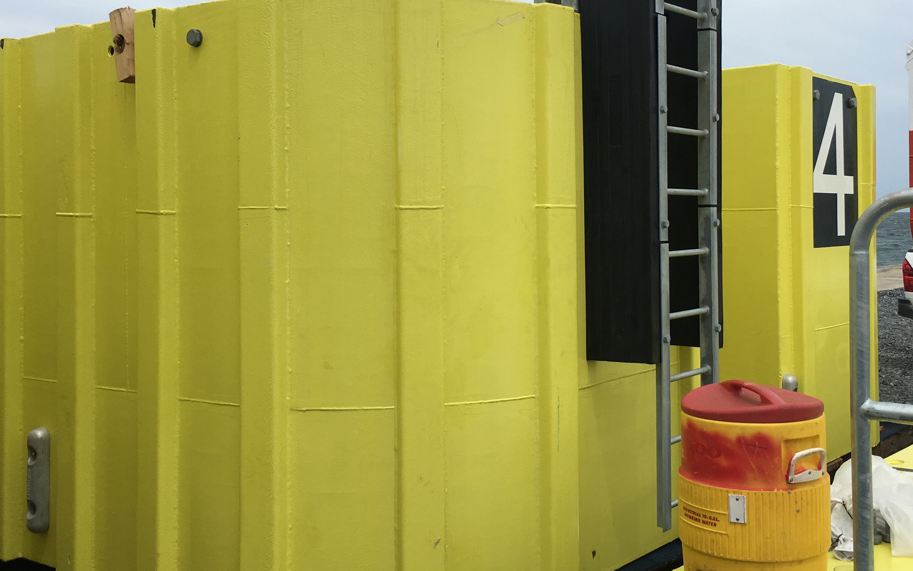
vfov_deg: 29.7
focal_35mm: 43
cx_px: 535
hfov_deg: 46.0
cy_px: 206
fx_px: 1070
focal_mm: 4.15
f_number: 2.2
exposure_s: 1/2404
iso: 25
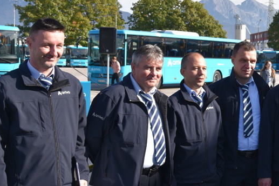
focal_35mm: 72
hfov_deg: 26.8
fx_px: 558
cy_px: 87
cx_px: 267
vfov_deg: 18.9
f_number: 8
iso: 200
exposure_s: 1/250
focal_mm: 31
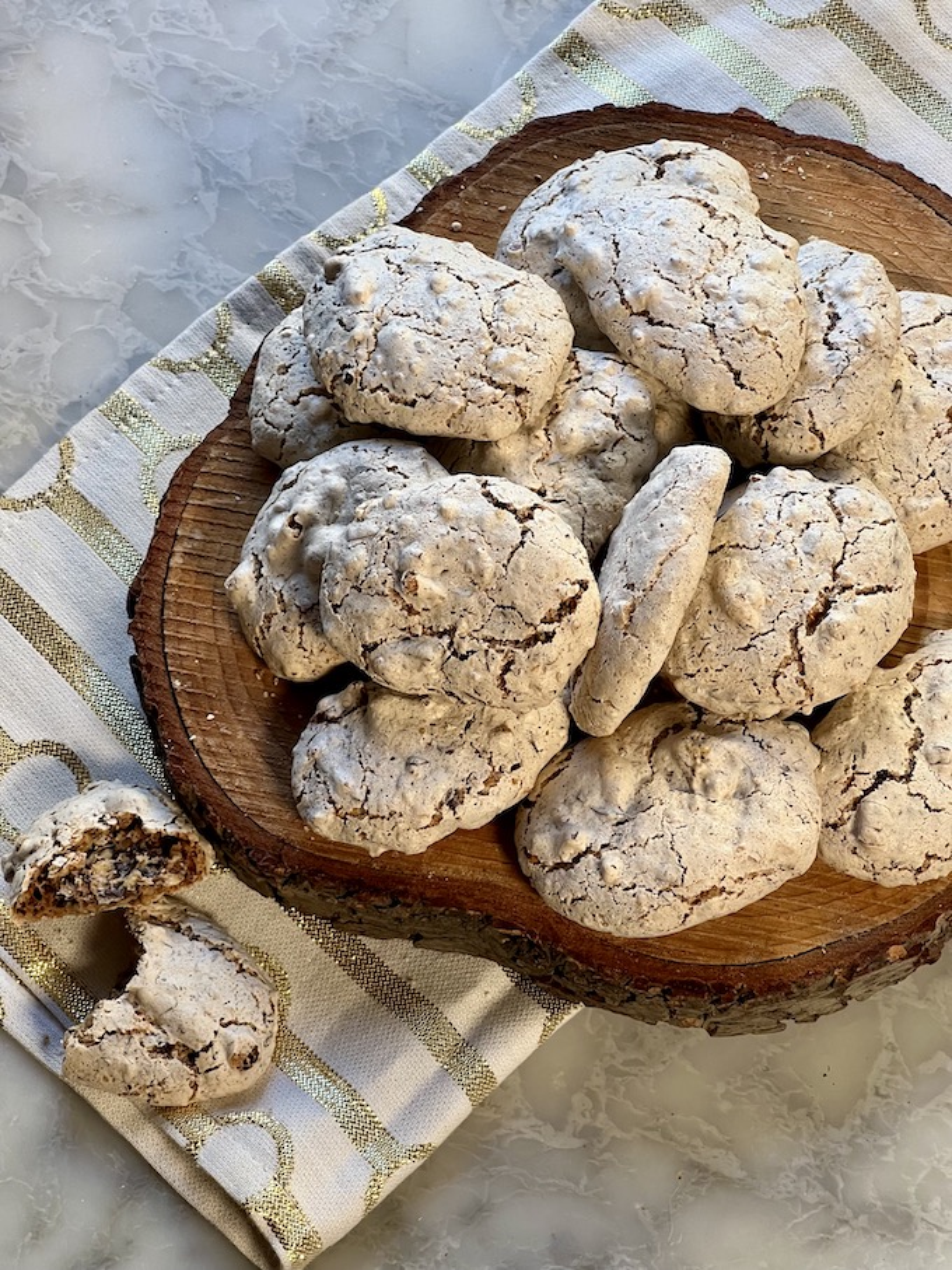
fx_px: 2824
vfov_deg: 25.3
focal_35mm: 77
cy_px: 635
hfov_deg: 19.1
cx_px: 476
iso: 125
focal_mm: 9
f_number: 2.8
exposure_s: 1/99
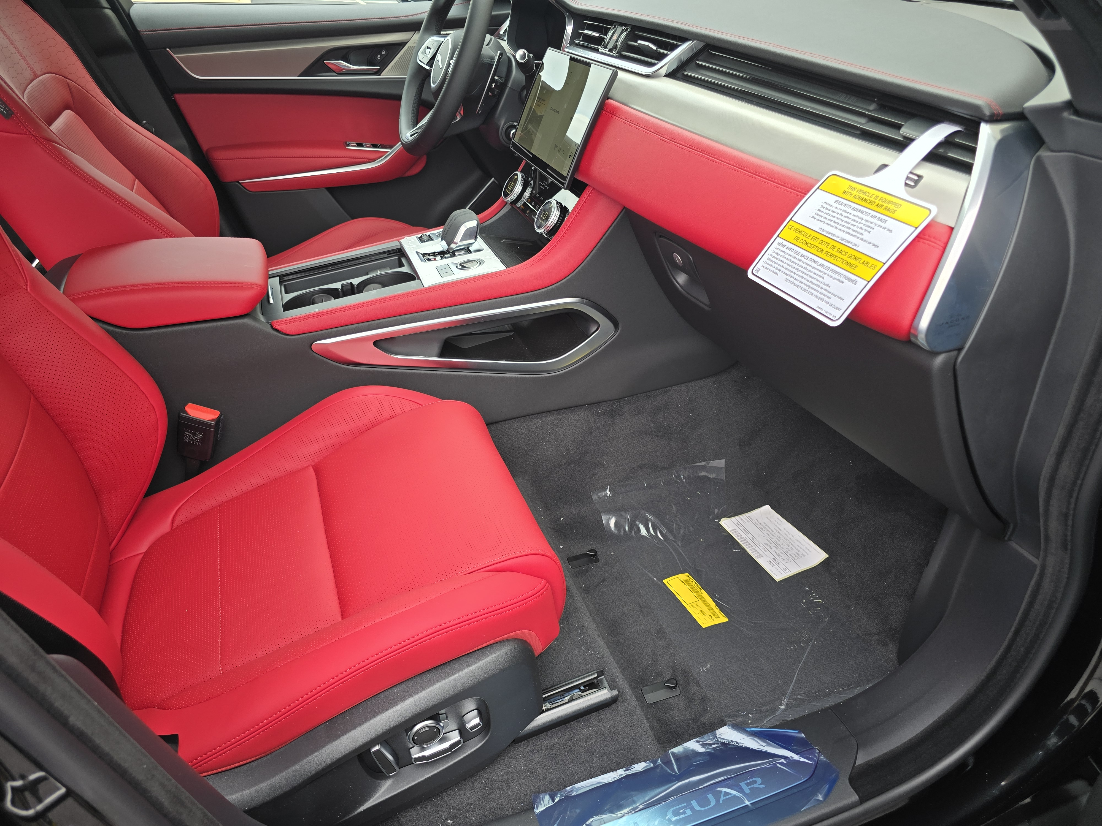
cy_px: 413
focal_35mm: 23
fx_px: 732
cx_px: 551
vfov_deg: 58.9
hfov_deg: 73.9
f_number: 1.7
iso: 20
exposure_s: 1/180
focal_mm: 6.3
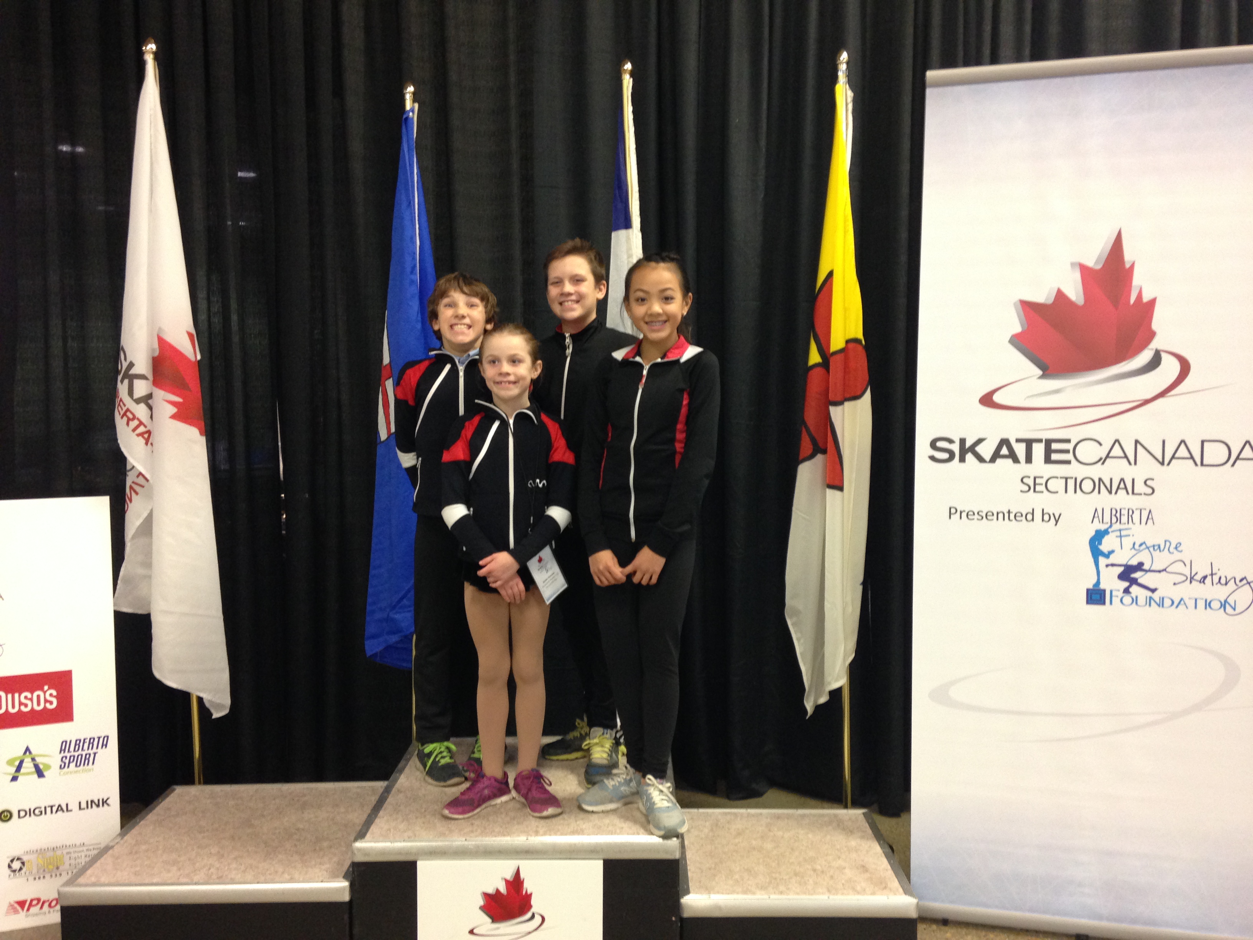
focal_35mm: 33
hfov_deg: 55.4
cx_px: 626
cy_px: 470
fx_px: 1195
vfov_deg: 42.9
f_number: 2.4
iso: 160
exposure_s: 1/20
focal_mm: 4.12
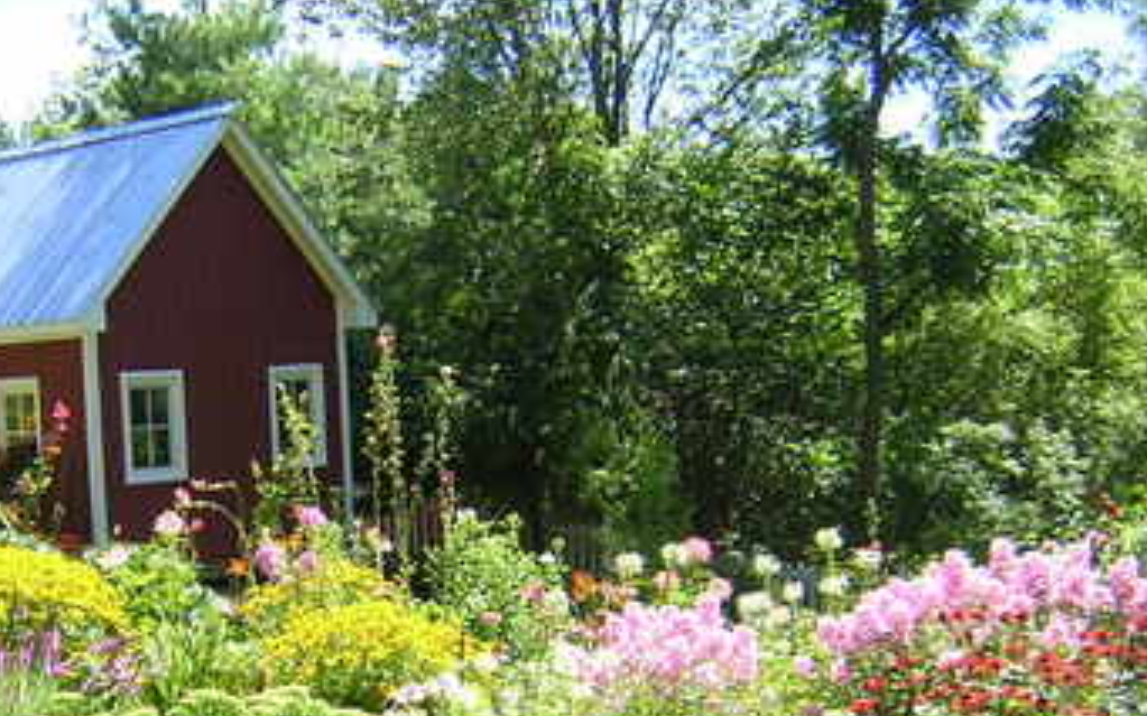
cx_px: 390
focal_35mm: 56
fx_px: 1750
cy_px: 536
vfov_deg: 22.9
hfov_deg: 36.0
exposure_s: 1/310
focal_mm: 4.7
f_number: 2.6
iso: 100
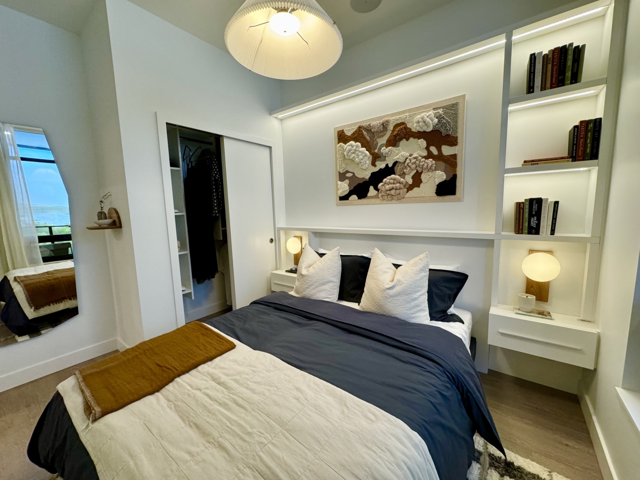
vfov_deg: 85.7
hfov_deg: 102.1
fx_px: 259
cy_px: 240
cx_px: 320
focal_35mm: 14
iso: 250
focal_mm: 2.22
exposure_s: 1/120
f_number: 2.2
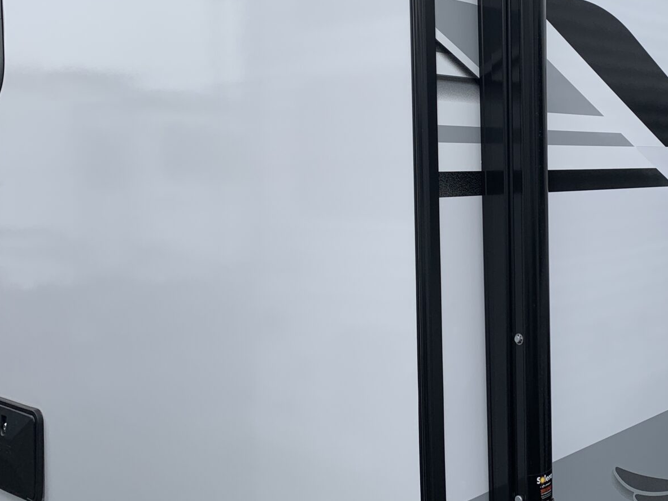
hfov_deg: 40.8
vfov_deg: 32.0
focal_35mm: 45
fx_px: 868
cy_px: 173
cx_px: 503
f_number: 1.8
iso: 25
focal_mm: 4.25
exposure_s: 1/1634
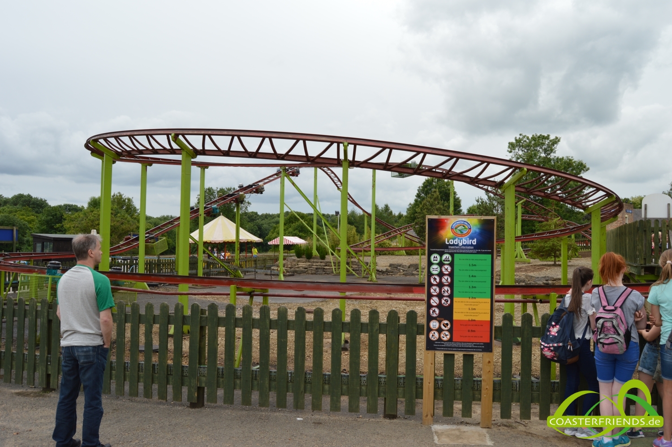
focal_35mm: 27
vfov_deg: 47.8
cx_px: 336
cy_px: 224
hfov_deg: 67.4
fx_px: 503
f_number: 7.1
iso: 100
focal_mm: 18
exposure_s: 1/200
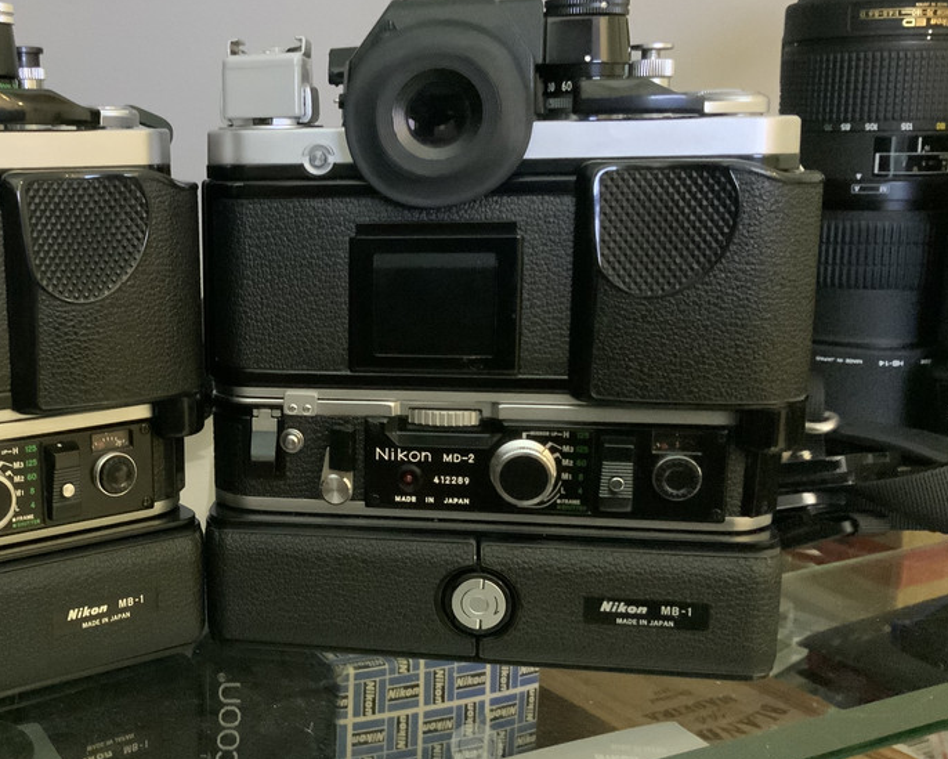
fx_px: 1235
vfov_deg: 34.2
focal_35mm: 44
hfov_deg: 40.7
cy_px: 390
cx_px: 223
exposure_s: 1/22
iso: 500
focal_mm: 3
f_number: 1.8
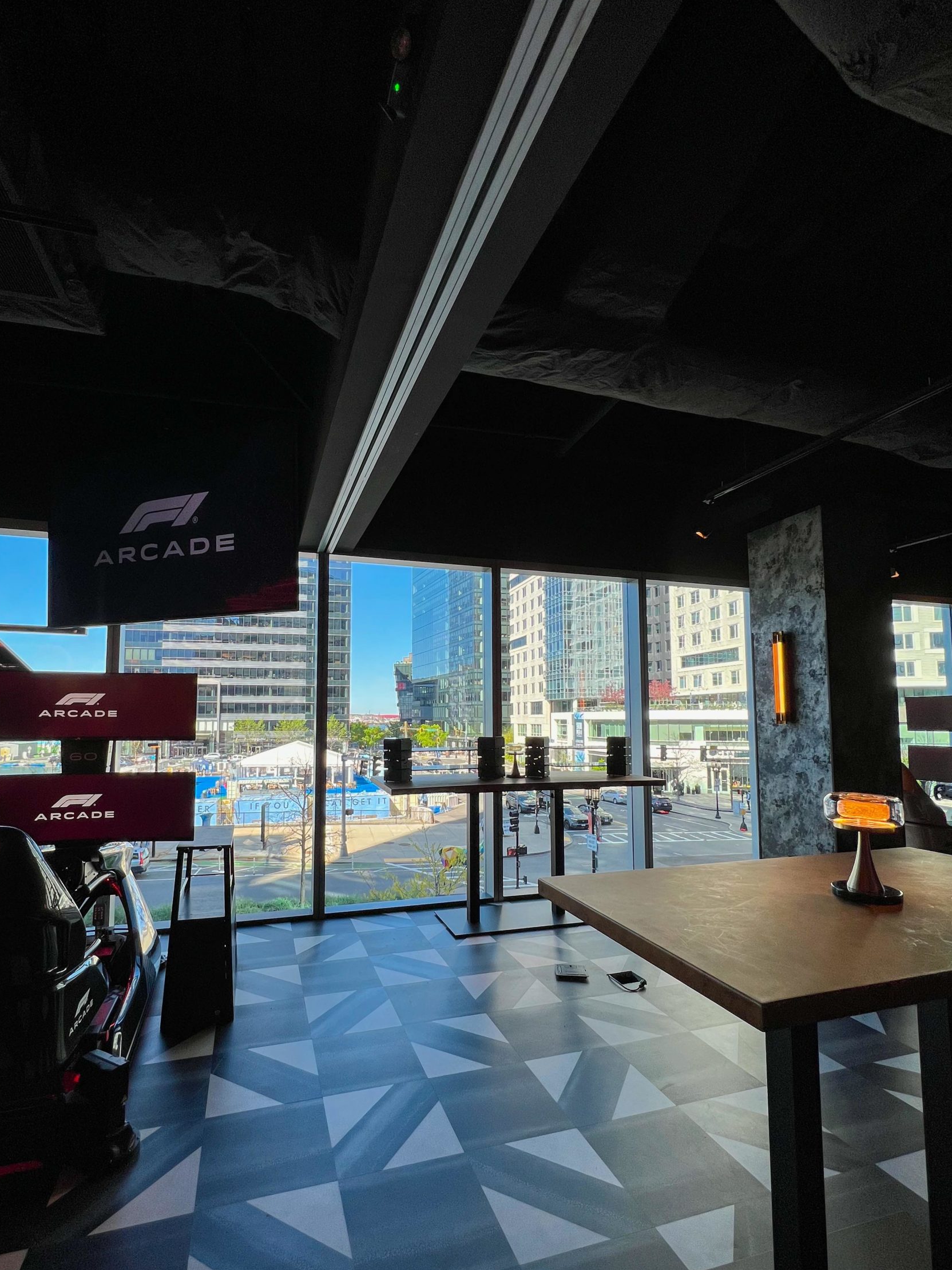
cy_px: 680
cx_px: 422
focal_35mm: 15
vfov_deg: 98.0
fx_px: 550
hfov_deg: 81.4
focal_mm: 1.57
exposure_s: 1/290
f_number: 1.8
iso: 32
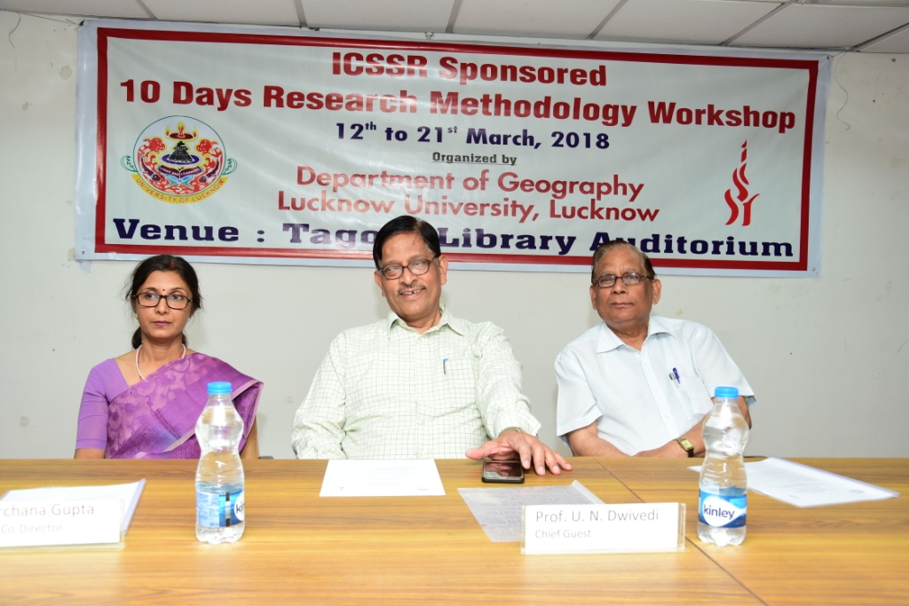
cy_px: 303
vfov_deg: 40.0
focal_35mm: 33
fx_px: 833
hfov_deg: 57.2
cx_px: 454
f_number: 5.6
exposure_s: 1/125
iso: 500
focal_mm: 22
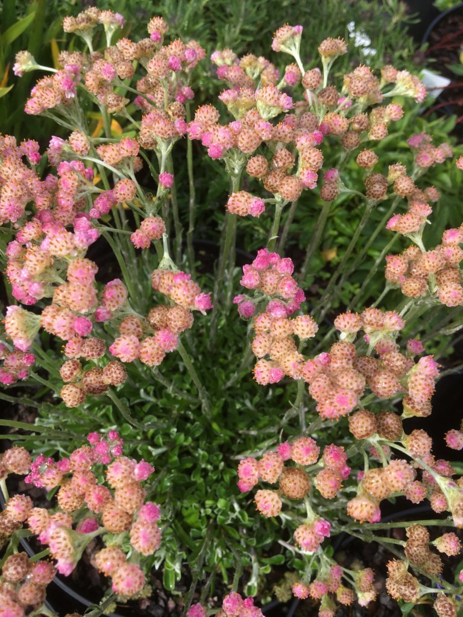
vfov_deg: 61.7
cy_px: 308
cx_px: 232
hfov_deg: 48.2
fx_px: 517
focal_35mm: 29
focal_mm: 4.15
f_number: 2.2
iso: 25
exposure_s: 1/557
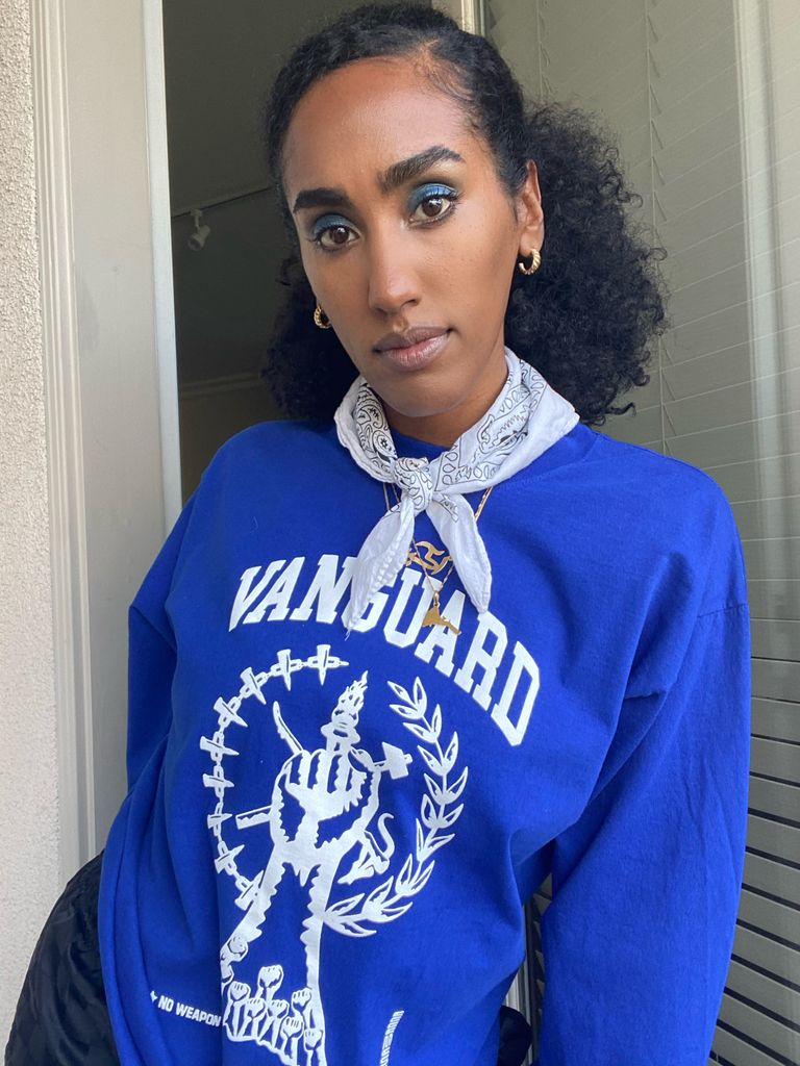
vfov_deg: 60.0
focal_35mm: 30
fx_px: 924
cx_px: 400
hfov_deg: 46.8
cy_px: 533
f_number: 2.2
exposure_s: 1/122
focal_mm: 2.71
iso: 64
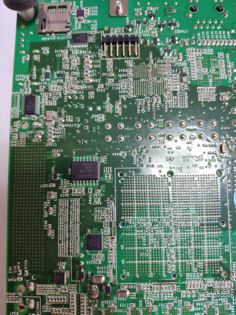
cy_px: 158
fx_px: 191
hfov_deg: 63.4
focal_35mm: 21
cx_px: 118
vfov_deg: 79.0
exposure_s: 1/50
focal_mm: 4.22
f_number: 1.8
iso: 234
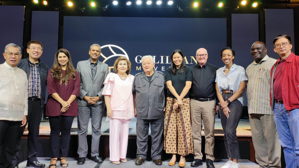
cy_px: 83
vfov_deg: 36.7
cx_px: 145
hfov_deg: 61.0
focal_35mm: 32
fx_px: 254
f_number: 1.79
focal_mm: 4.7
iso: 324
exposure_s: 1/40
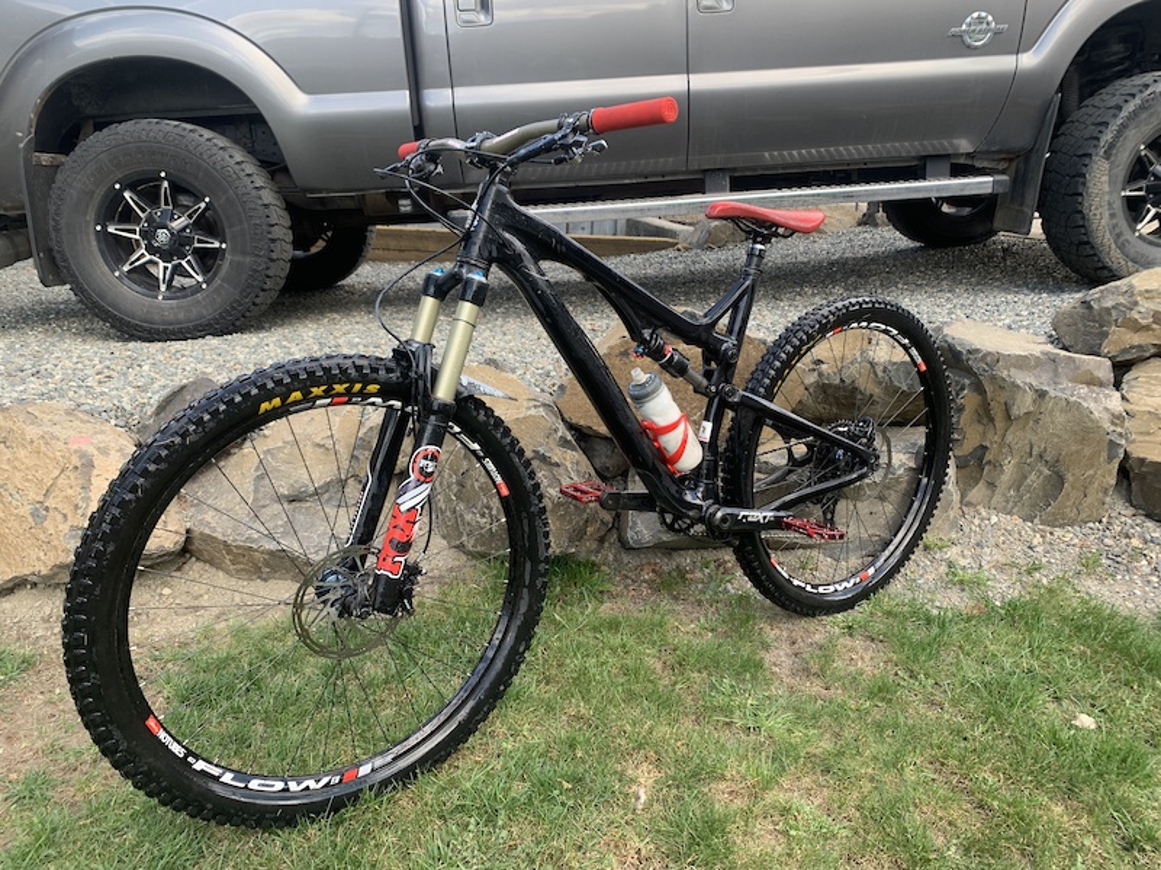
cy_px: 435
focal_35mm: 26
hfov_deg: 67.3
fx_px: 872
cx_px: 580
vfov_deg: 53.1
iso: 25
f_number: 1.8
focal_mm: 4.25
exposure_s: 1/122
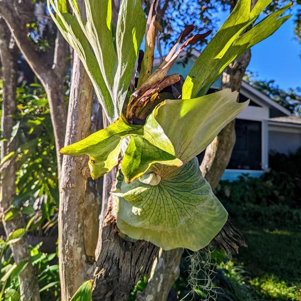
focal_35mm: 30
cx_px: 152
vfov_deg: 53.1
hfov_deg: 54.0
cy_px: 102
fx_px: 295
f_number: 1.85
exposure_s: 1/1058
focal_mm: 6.81
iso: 42
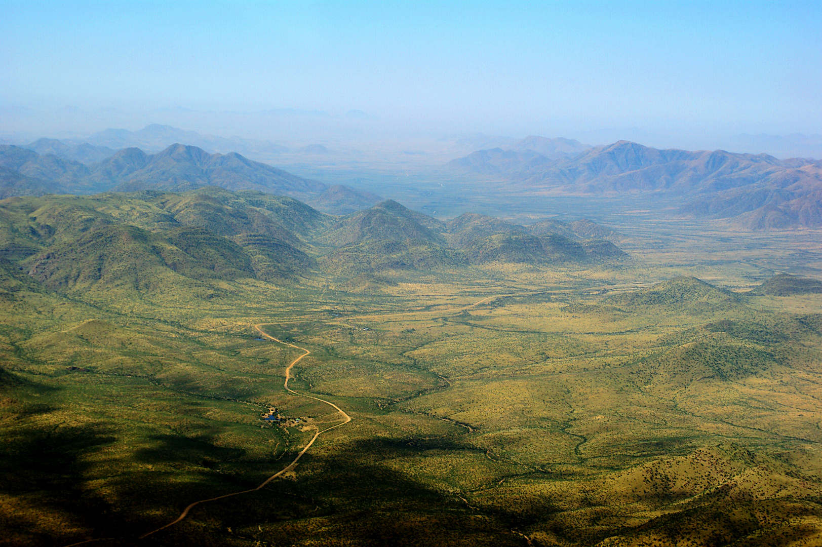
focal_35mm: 90
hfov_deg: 22.6
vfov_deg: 15.2
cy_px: 274
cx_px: 411
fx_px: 2054
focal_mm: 60
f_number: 8
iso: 100
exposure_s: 1/400
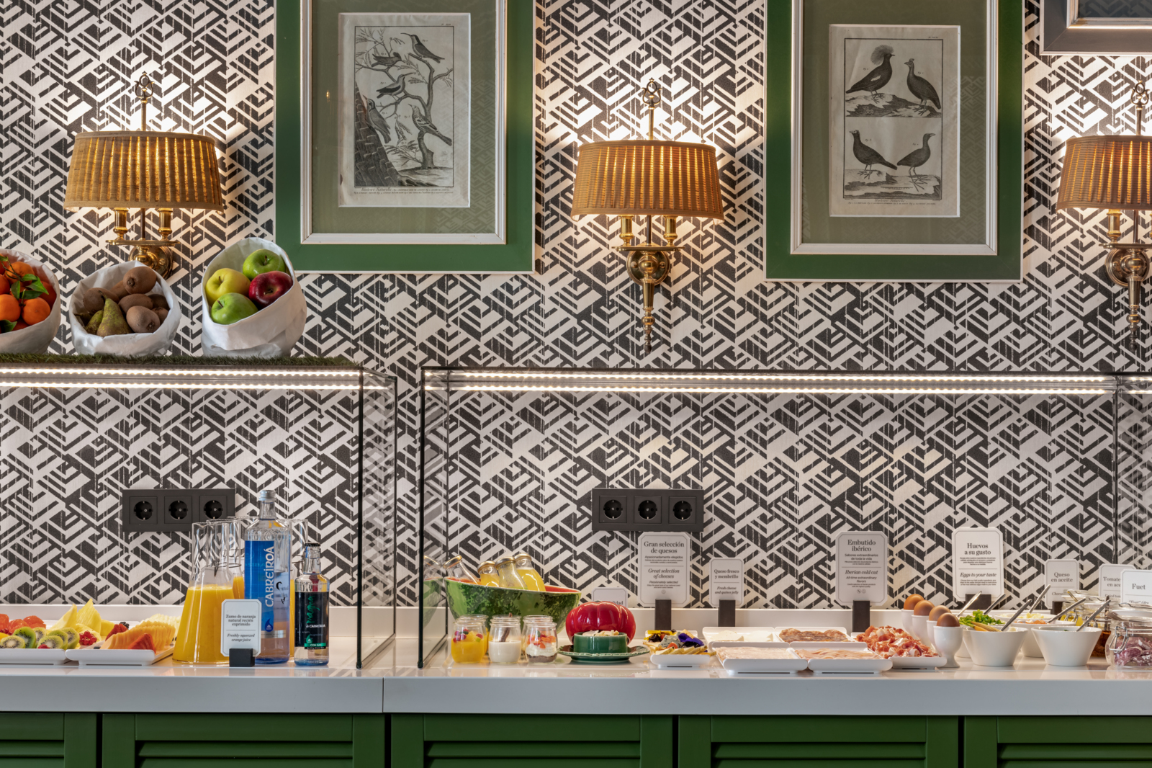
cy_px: 436
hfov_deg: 33.4
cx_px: 631
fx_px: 1919
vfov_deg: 22.6
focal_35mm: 60
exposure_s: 1.3
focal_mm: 48
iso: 64
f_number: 11
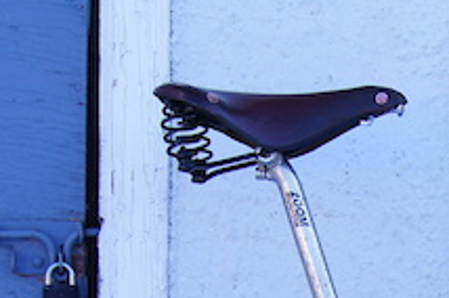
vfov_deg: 8.4
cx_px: 583
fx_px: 1955
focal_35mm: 157
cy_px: 550
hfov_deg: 12.7
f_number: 7.1
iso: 100
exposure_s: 1/80
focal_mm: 28
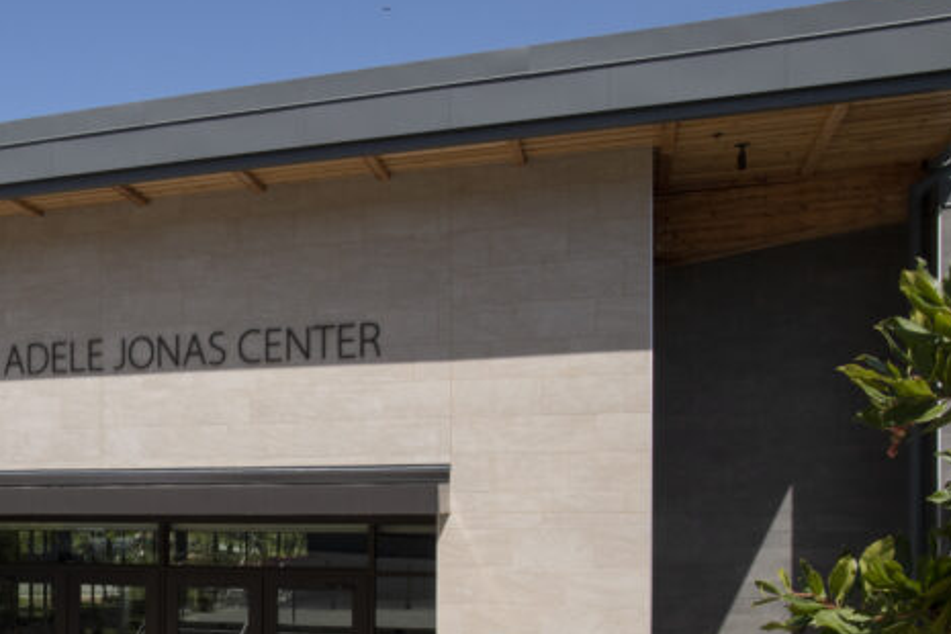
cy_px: 539
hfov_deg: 40.5
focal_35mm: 44
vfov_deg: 29.6
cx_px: 63
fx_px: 1162
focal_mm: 20
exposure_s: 1/250
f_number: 16
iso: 320
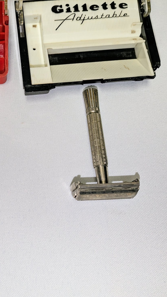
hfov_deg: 30.7
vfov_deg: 54.0
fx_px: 291
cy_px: 150
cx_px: 19
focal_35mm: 37
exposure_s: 1/120
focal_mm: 5.43
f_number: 1.89
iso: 133
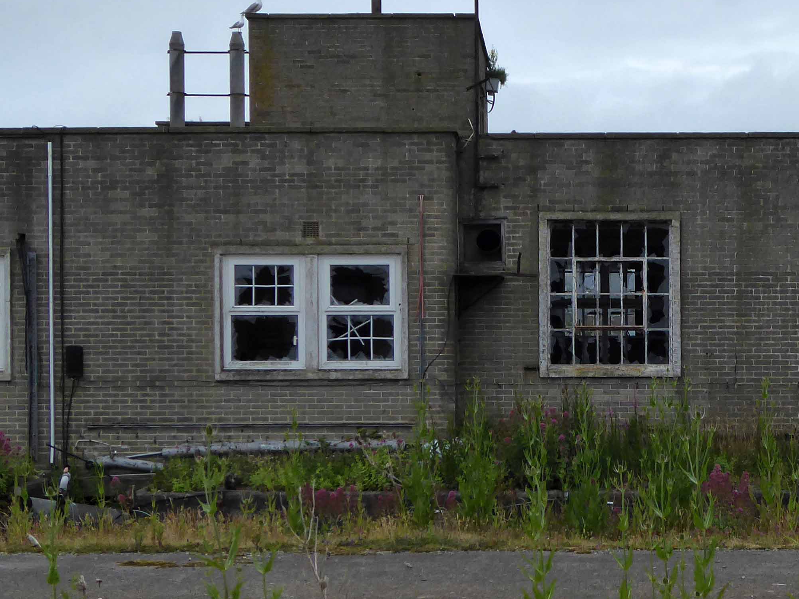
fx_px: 1662
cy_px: 333
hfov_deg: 26.8
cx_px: 575
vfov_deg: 20.4
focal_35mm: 72
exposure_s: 1/1000
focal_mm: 6.3
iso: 125
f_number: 3.7
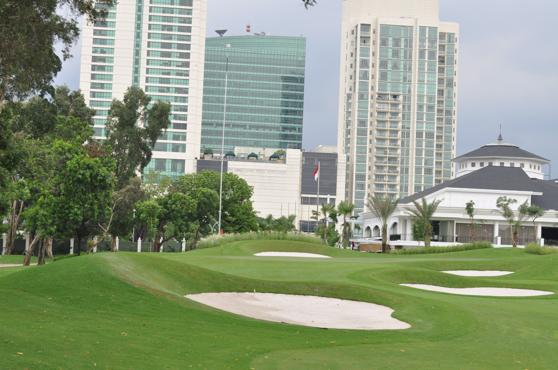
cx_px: 279
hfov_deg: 29.3
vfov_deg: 19.7
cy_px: 185
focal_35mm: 69
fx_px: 1068
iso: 200
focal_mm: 46
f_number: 5.6
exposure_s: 1/125
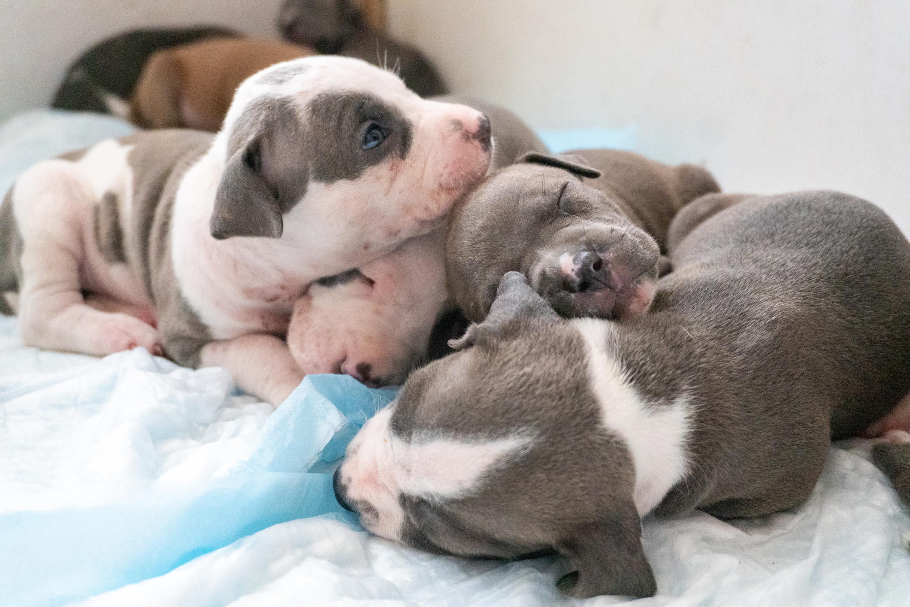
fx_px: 1024
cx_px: 455
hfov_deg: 47.9
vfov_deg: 33.0
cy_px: 304
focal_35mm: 40
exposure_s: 1/250
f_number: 4.5
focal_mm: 27
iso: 6400
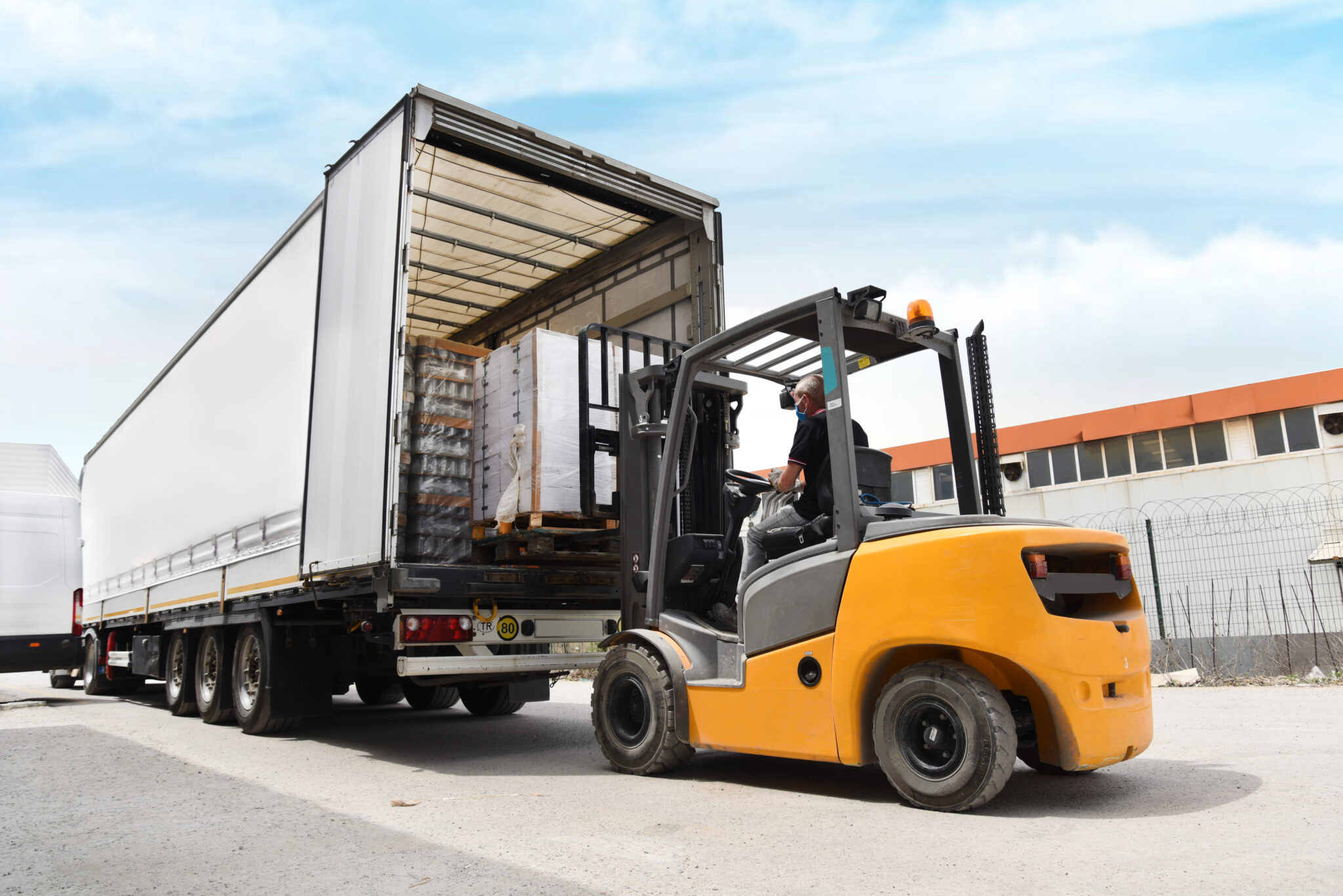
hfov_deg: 73.7
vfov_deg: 53.2
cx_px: 672
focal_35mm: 24
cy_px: 448
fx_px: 896
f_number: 7.1
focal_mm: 24
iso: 80
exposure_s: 1/160
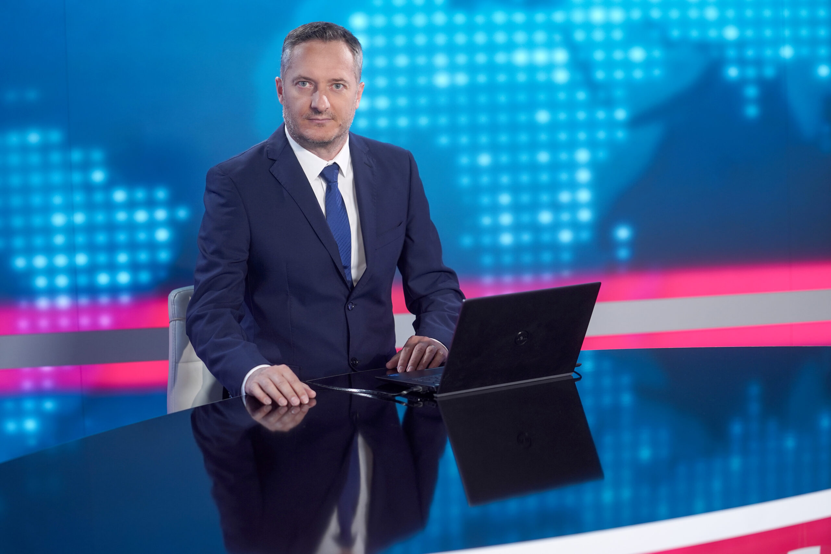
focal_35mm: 70
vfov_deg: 19.5
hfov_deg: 28.8
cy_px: 277
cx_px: 416
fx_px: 1616
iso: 640
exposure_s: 1/100
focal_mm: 70
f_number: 2.8
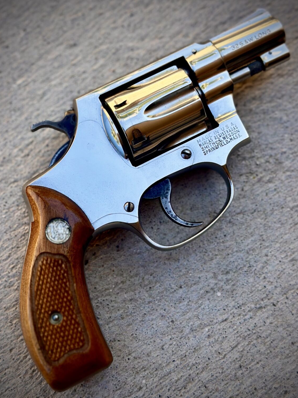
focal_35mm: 49
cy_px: 199
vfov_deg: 38.9
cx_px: 147
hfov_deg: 29.7
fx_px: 563
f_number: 1.78
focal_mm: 6.86
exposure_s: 1/1000
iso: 80
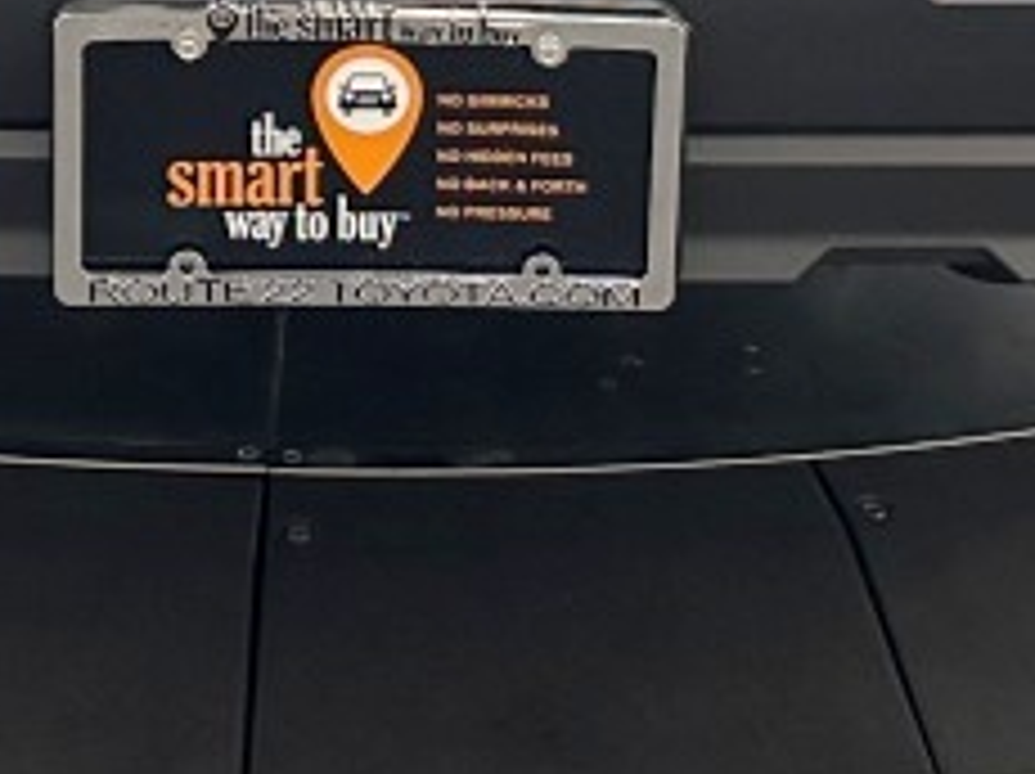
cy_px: -540
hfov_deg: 18.4
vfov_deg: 12.8
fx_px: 3196
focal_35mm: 107
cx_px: 356
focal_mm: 6.86
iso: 640
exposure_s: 1/60
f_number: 1.78
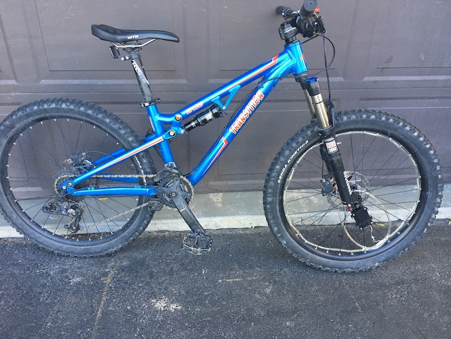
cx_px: 226
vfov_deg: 48.2
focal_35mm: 29
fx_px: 378
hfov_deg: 61.7
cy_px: 170
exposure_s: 1/30
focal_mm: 4.15
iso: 40
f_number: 2.2
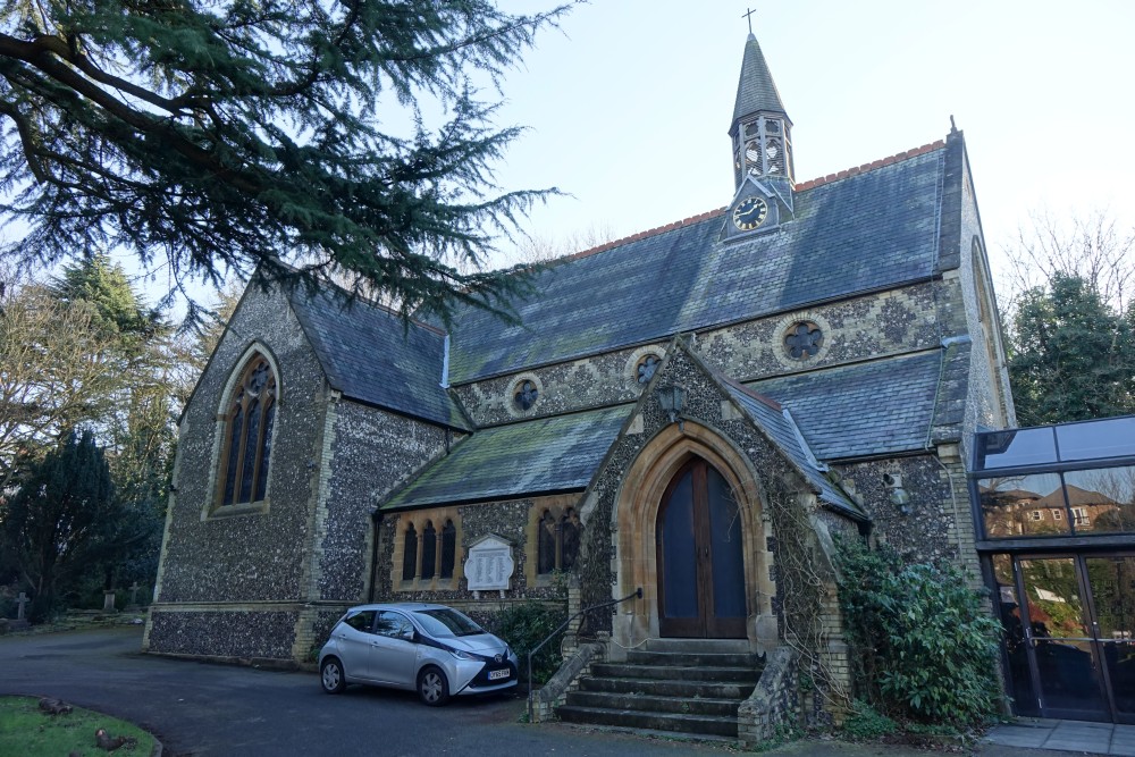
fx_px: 757
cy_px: 378
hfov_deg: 73.7
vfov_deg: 53.1
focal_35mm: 24
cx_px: 568
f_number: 4
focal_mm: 8.8
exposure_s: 1/80
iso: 125
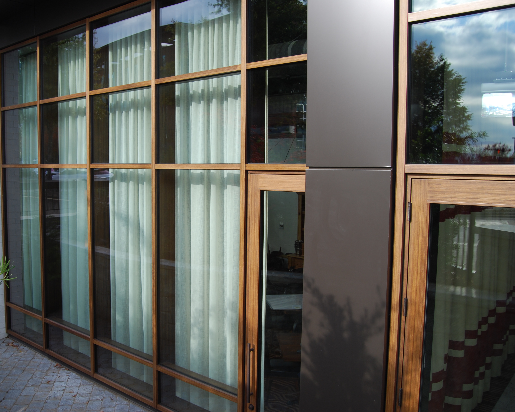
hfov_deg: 56.7
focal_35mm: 31
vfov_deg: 47.1
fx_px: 472
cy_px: 208
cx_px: 202
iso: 100
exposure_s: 1/160
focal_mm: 18
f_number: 6.3
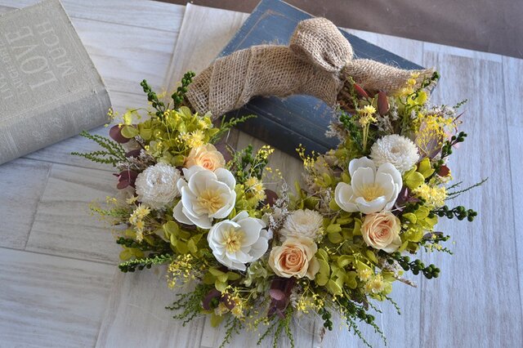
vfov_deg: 30.8
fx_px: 632
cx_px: 262
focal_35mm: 44
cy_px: 174
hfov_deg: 45.0
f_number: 4.5
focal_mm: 29
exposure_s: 1/40
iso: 400
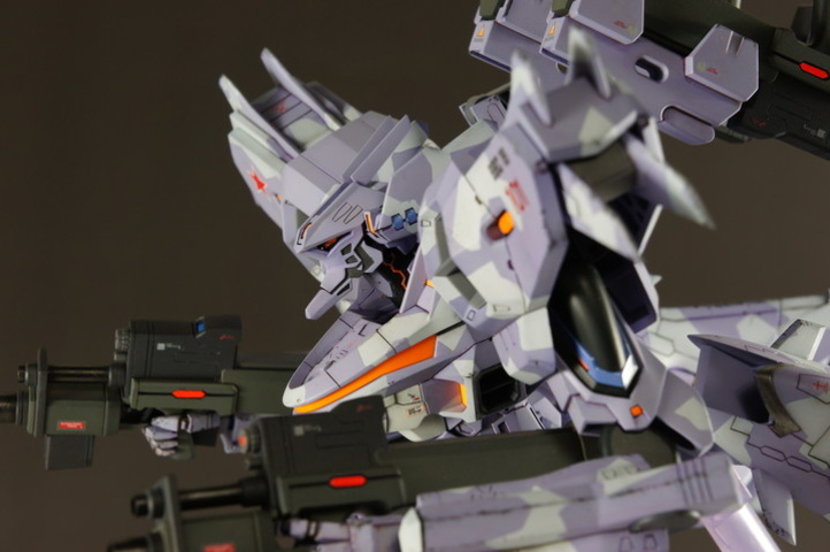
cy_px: 276
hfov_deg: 24.6
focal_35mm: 82
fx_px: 1900
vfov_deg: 16.5
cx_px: 415
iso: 200
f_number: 11
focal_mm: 55
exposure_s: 1/3
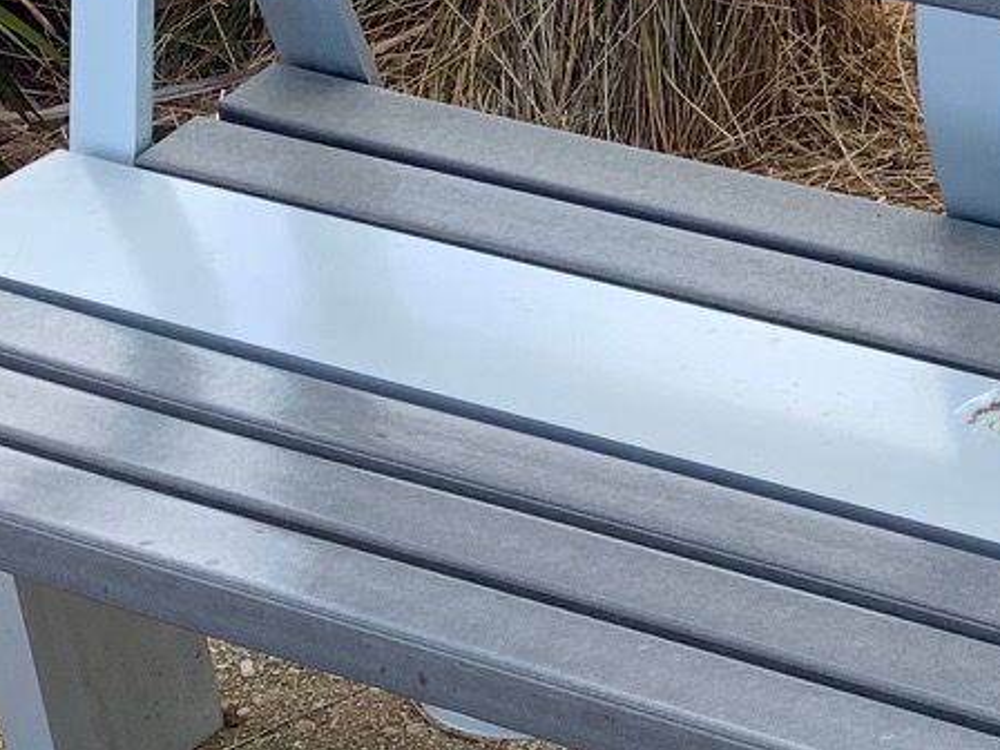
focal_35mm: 117
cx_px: 1283
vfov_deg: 12.6
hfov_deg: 16.0
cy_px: 225
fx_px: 3380
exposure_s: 1/722
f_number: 1.8
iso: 25
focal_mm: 4.25
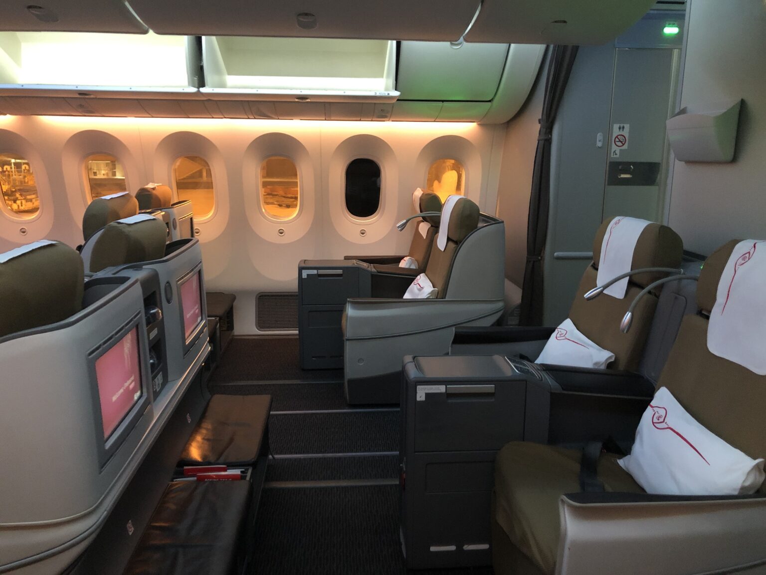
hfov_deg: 63.4
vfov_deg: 49.7
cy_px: 288
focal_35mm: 28
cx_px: 383
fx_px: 620
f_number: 1.8
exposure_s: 1/4
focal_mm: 4
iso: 100
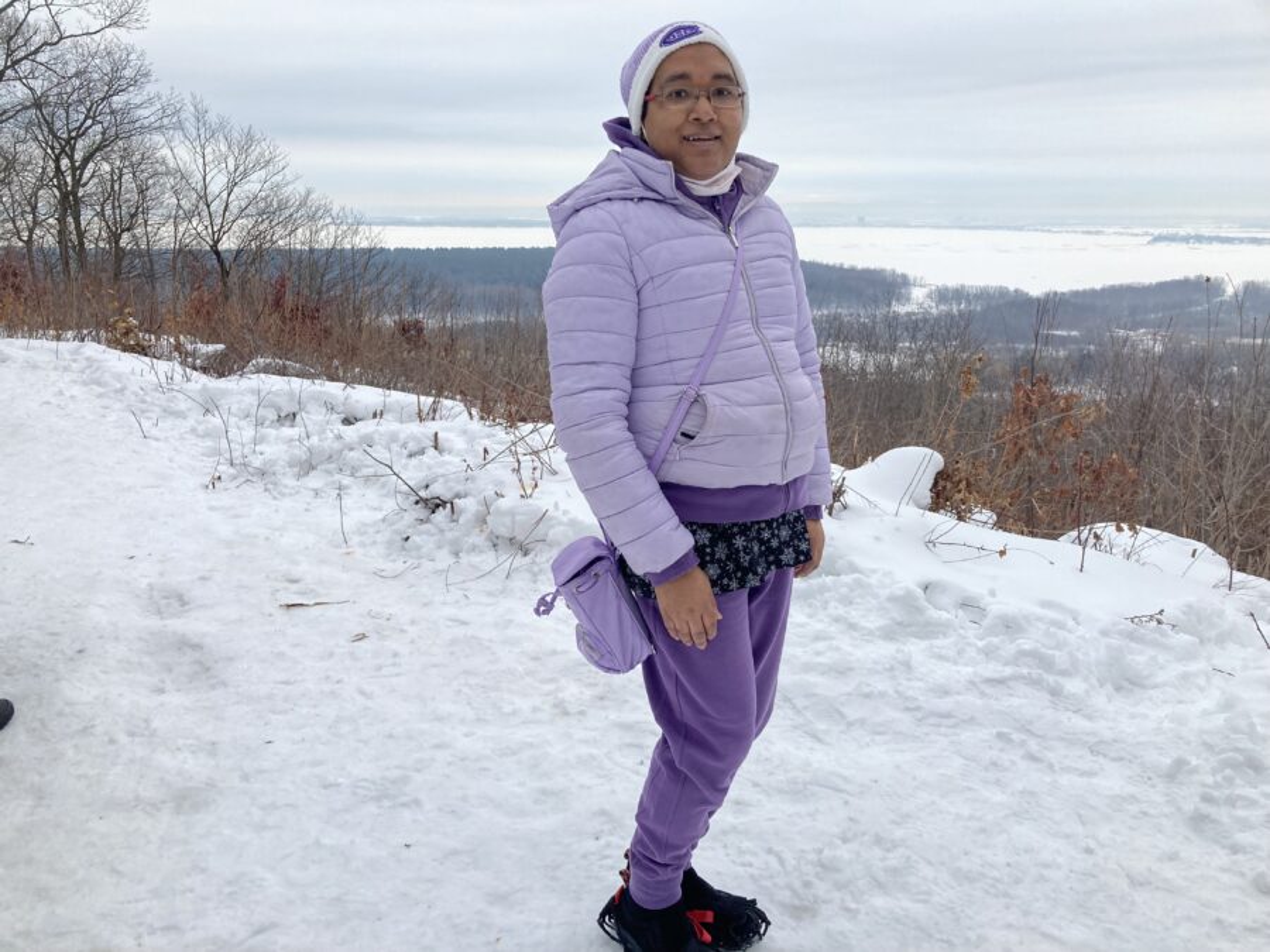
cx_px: 635
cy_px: 476
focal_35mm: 28
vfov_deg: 49.7
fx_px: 1027
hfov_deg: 63.4
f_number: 1.8
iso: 40
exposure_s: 1/121
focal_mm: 3.99
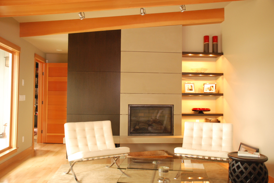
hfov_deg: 57.2
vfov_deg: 40.1
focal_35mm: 33
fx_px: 251
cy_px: 92
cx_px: 137
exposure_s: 1/10
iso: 800
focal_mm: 22
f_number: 4
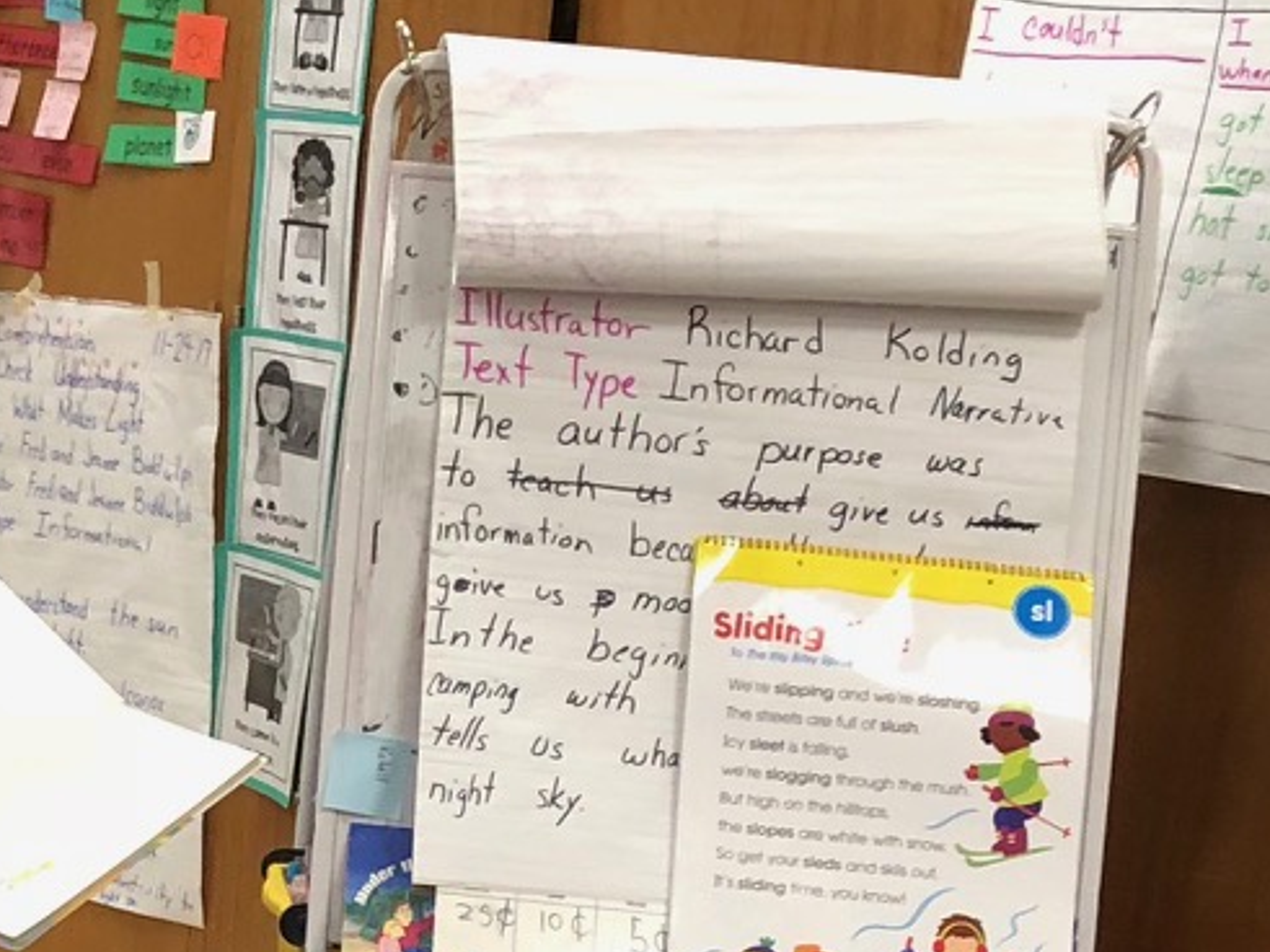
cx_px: 178
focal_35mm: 115
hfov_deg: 16.9
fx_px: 4218
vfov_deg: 12.4
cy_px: 1348
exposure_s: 1/15
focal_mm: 4
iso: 40
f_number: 1.8
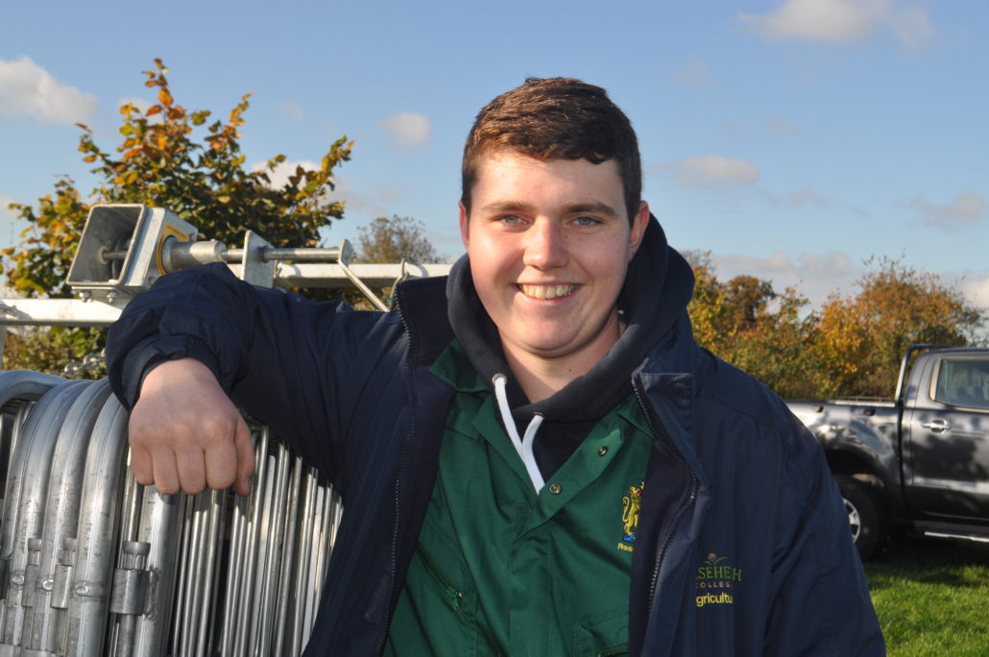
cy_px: 328
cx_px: 494
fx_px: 1399
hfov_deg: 38.9
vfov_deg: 26.4
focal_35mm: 51
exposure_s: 1/200
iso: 200
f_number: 8
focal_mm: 34
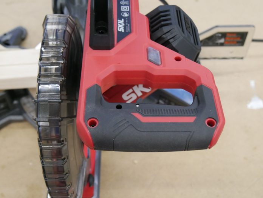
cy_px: 99
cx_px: 132
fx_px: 319
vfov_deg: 34.3
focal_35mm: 42
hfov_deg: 44.8
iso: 3200
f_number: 4
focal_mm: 21
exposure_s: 1/250
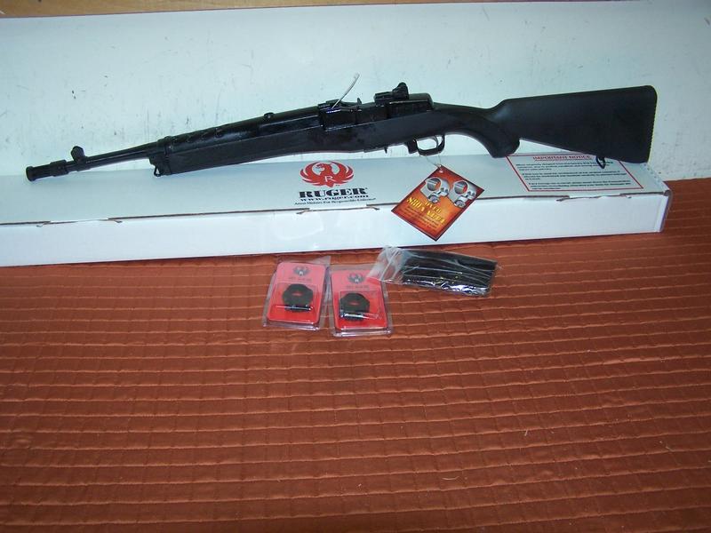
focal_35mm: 38
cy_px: 266
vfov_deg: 37.7
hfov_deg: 49.0
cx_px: 356
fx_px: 781
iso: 140
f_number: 2.8
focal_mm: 6.3
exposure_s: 1/60
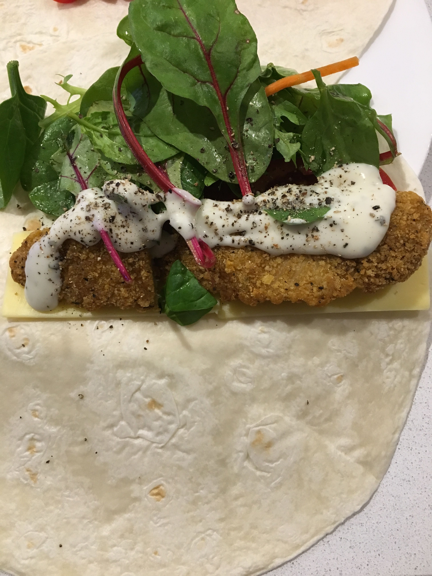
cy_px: 288
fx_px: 483
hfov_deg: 48.2
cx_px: 216
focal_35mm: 29
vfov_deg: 61.7
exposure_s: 1/33
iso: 200
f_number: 2.2
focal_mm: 4.15
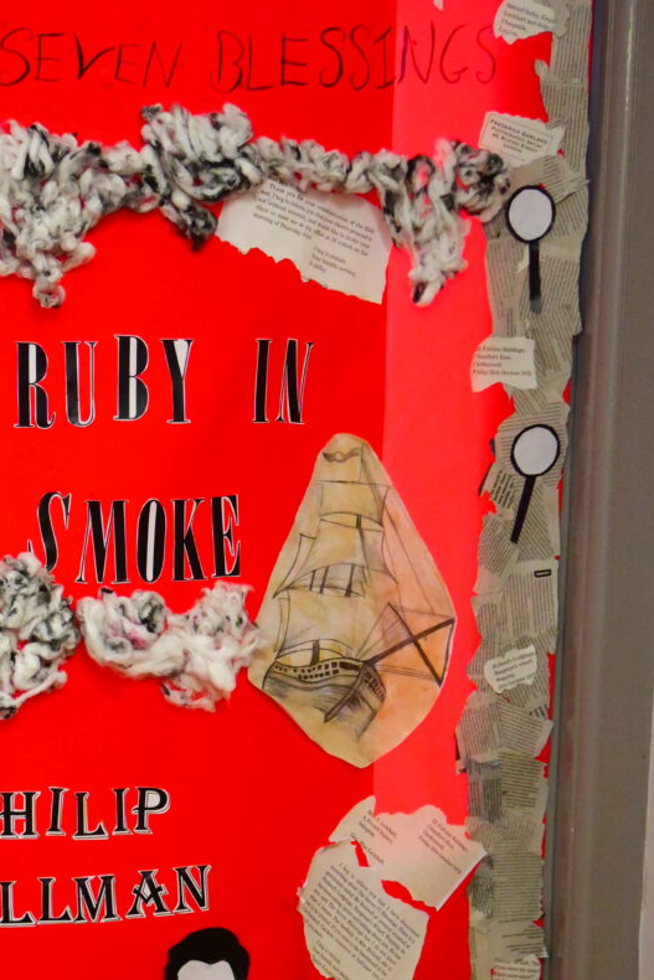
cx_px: 113
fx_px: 1946
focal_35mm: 71
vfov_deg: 27.5
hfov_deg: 18.9
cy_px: 826
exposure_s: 1/60
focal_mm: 24.5
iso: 3200
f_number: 4.2
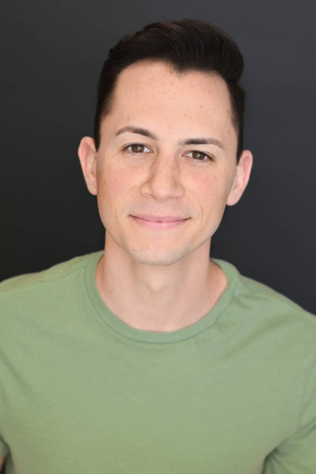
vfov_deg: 27.0
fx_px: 988
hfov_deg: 18.2
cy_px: 237
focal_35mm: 75
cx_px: 158
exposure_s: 1/160
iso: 400
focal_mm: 50
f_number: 1.4
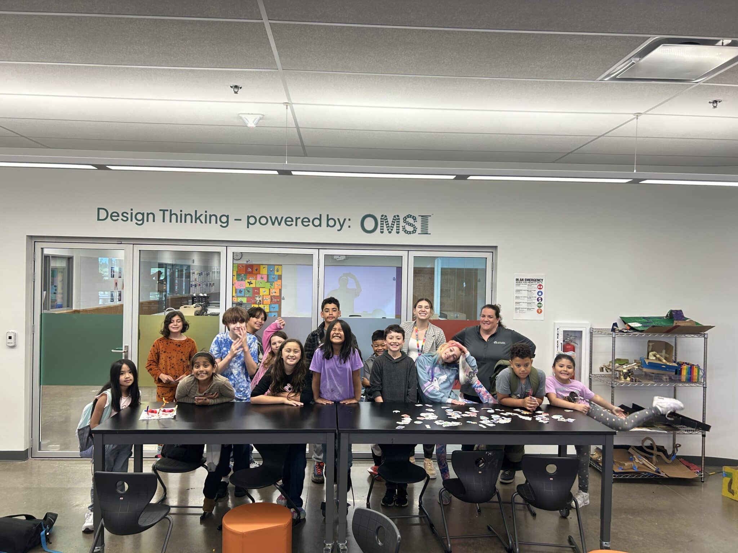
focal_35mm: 26
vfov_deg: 53.1
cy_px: 276
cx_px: 369
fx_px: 554
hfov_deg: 67.3
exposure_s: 1/75
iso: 50
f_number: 1.5
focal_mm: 5.7
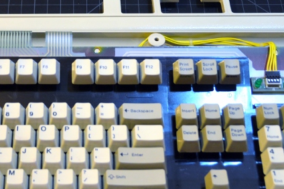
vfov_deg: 15.6
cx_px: 68
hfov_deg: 23.1
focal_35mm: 87
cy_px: 62
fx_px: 686
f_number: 3.8
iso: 400
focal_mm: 24
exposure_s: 1/25
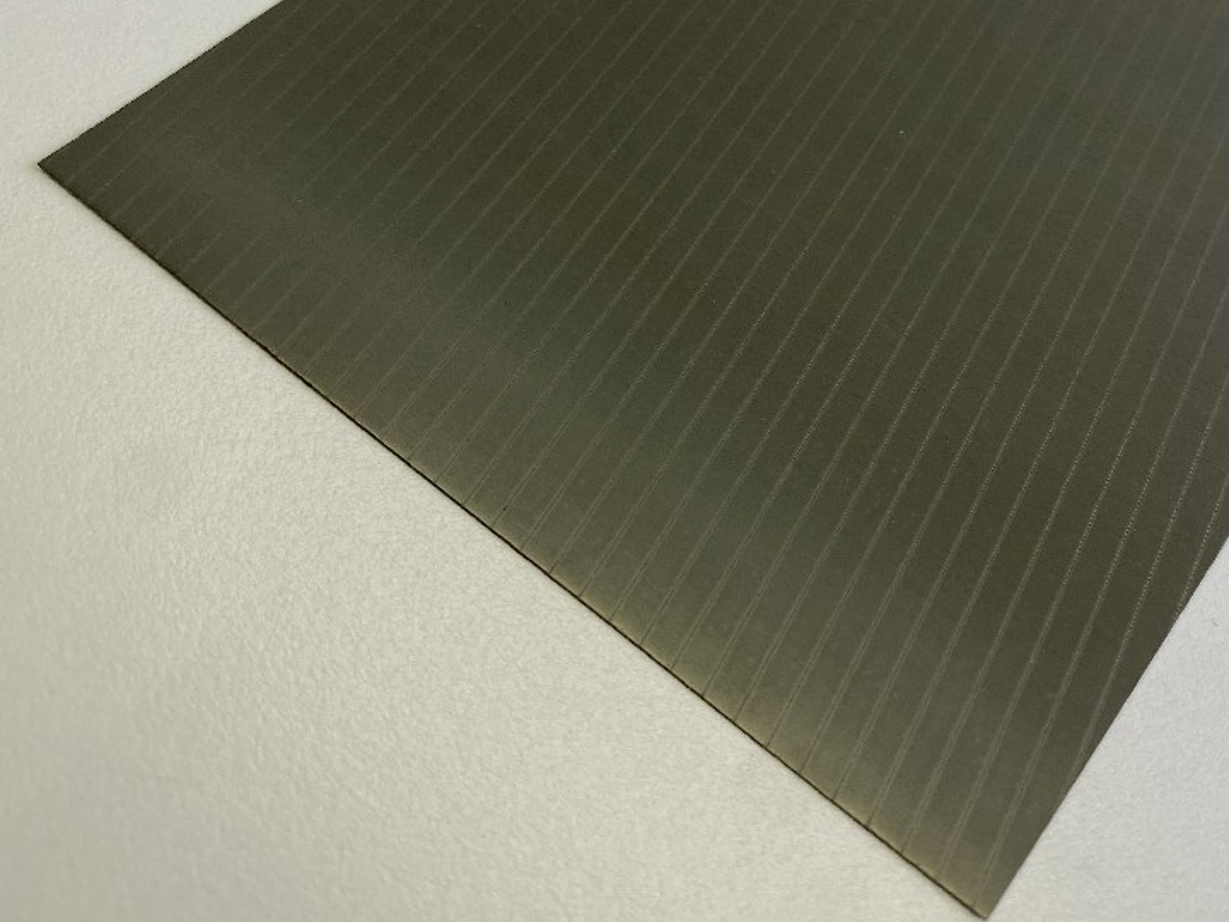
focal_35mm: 37
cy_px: 301
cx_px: 801
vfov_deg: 38.2
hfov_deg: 49.4
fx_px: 1314
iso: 32
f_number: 1.8
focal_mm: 4.25
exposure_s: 1/100
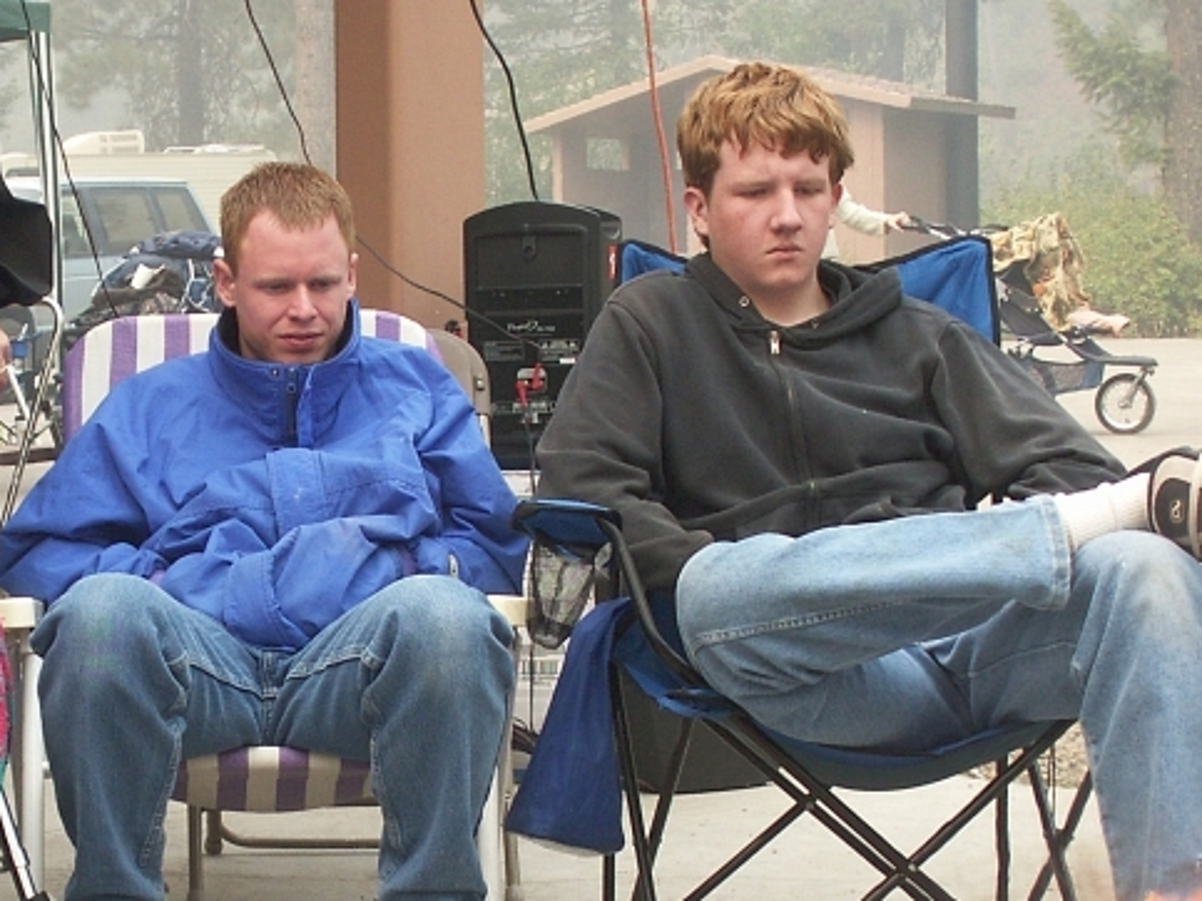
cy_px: 707
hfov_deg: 21.1
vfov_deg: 16.0
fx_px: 3194
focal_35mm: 92
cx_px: 294
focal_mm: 7.7
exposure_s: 1/100
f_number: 3.5
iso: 50
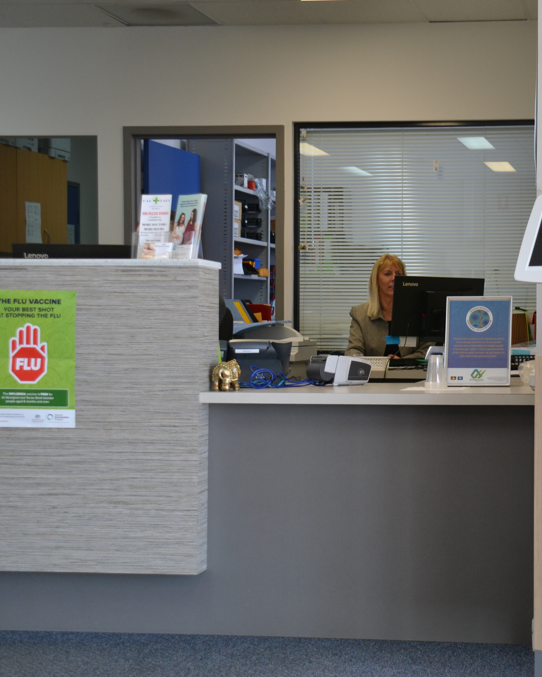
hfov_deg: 21.8
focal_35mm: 69
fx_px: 1384
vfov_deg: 27.5
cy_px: 342
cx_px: 467
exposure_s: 1/60
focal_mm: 30
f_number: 4.2
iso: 400
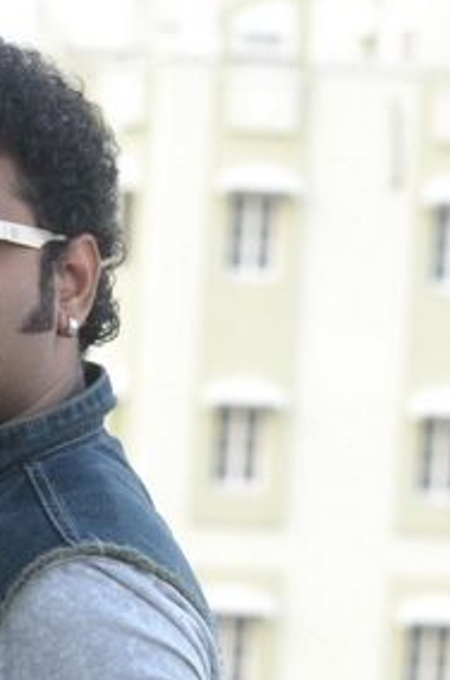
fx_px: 4522
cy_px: 678
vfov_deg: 8.6
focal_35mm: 240
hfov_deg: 5.7
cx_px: -57
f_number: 7.1
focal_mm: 70
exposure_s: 1/125
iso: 400
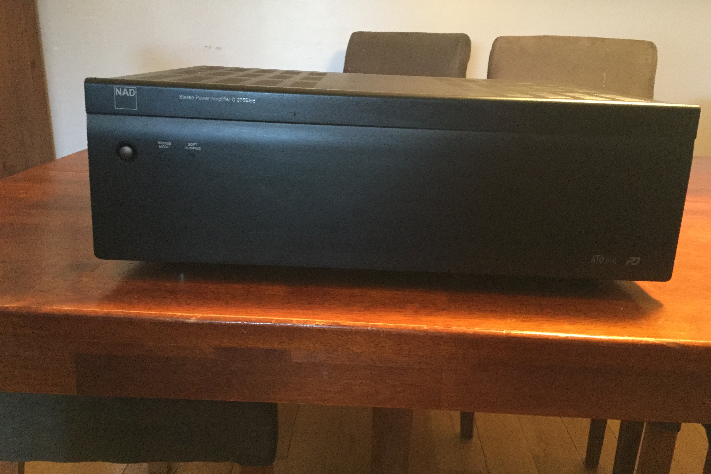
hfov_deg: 57.2
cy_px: 219
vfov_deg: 39.9
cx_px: 358
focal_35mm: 33
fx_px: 652
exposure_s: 1/20
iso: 200
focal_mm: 3.3
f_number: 2.4
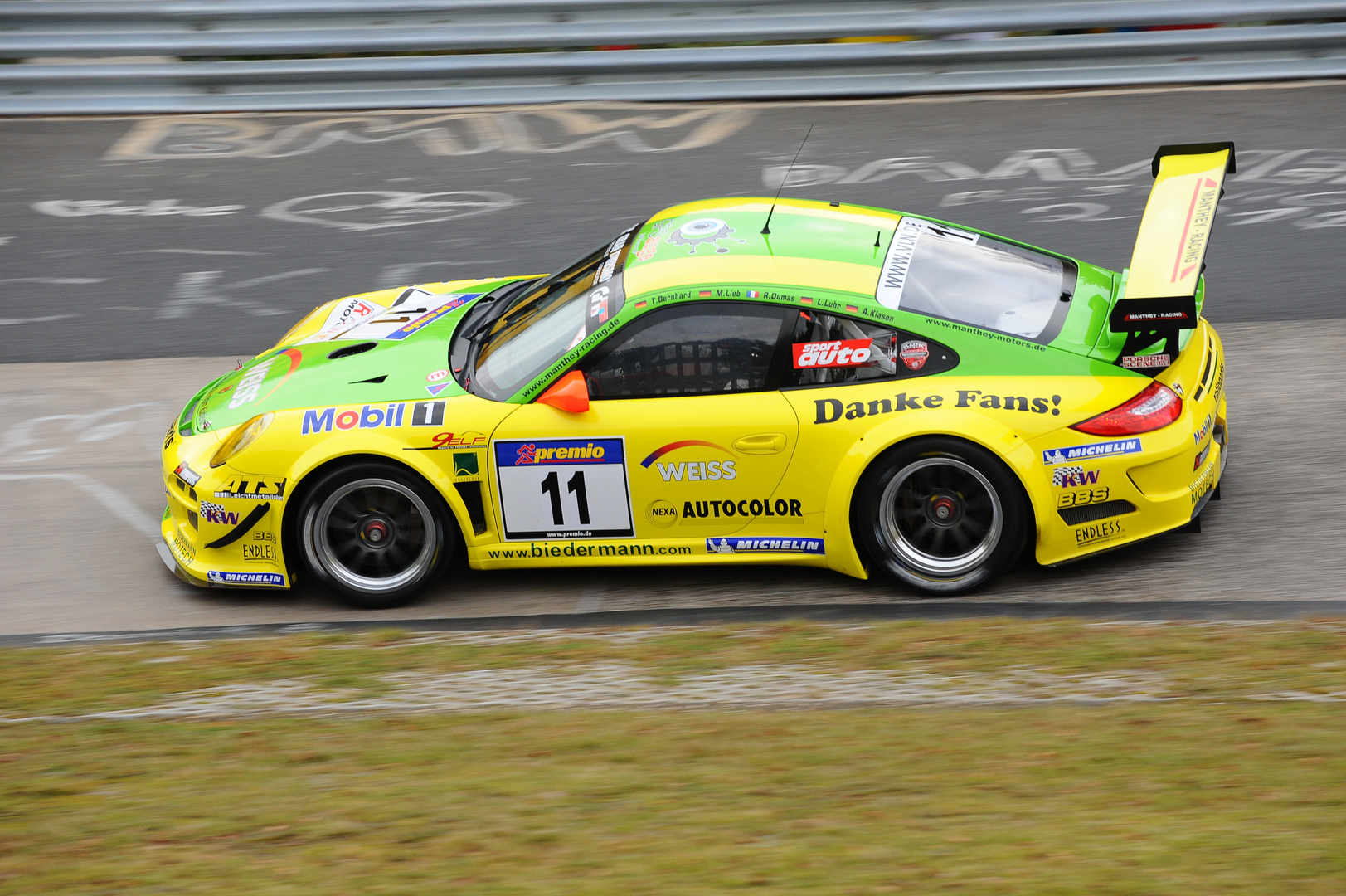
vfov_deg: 7.2
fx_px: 7099
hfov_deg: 10.8
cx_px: 673
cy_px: 448
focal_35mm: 190
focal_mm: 190
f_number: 9
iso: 1250
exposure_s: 1/250
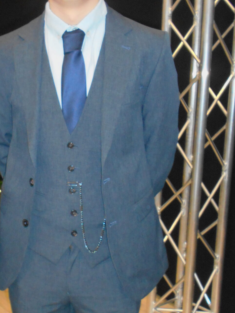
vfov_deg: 36.8
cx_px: 35
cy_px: 176
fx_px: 471
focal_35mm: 52
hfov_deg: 27.3
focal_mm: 4.6
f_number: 3.2
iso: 280
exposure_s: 1/25
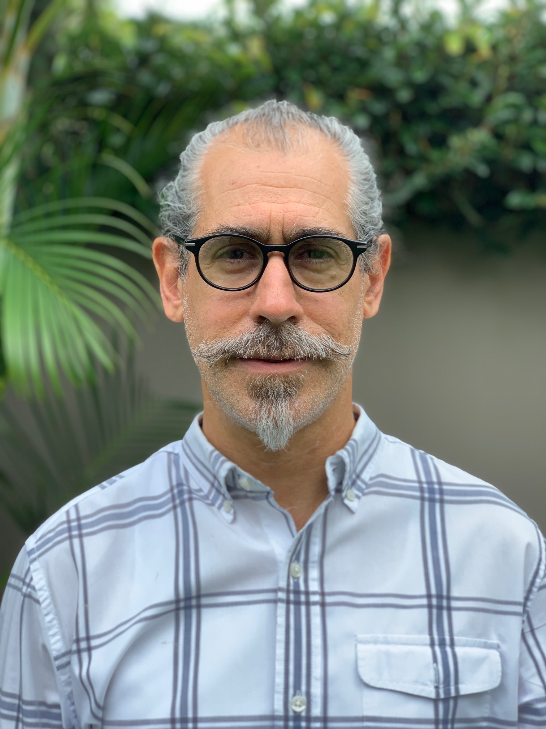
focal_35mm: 52
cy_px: 364
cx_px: 273
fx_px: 1094
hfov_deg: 28.0
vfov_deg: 36.8
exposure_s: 1/182
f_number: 2.4
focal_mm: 6
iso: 16
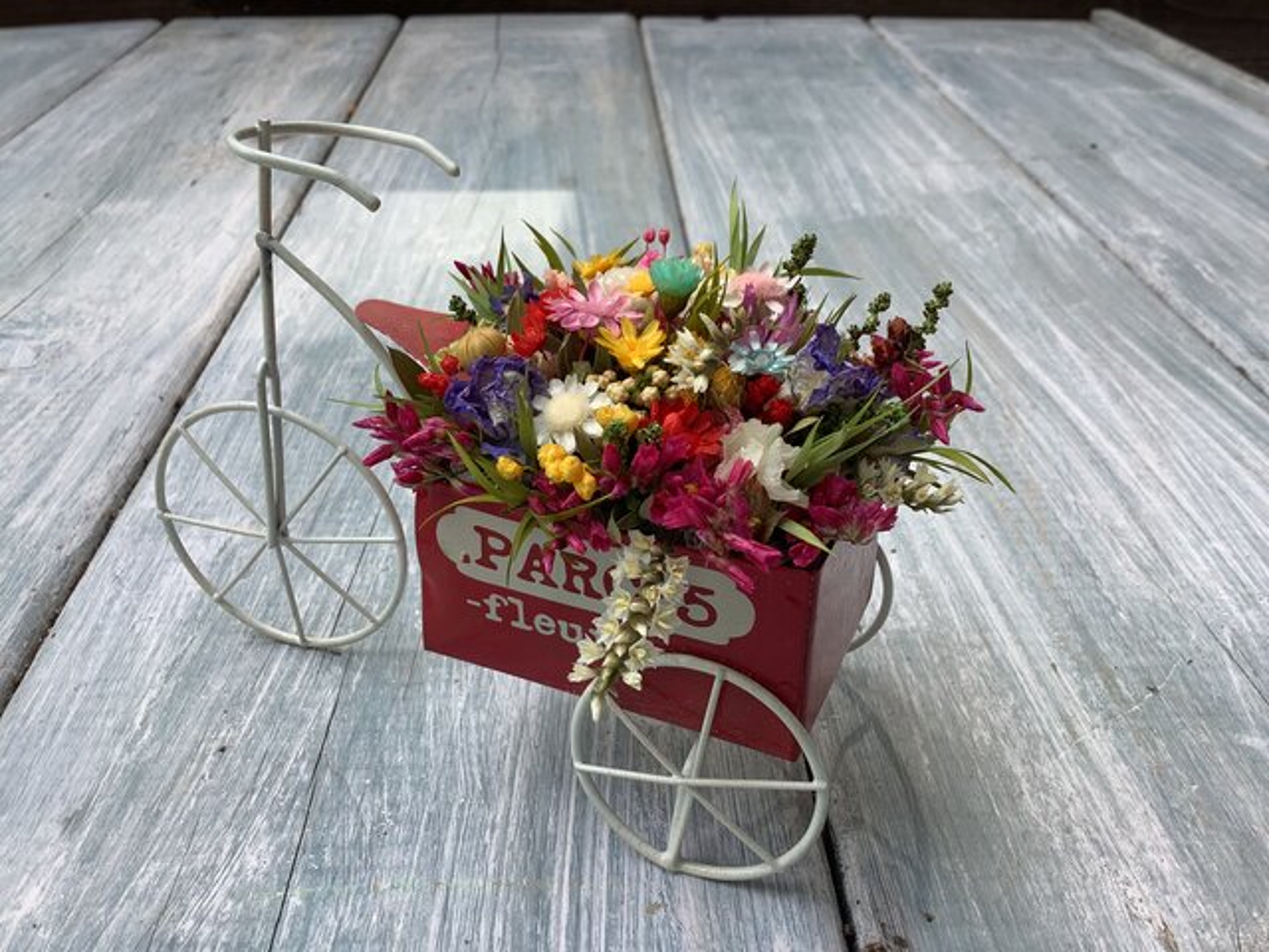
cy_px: 476
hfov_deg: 58.4
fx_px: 1136
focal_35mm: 31
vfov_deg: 45.4
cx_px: 634
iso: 32
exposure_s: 1/120
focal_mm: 3.3
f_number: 2.4
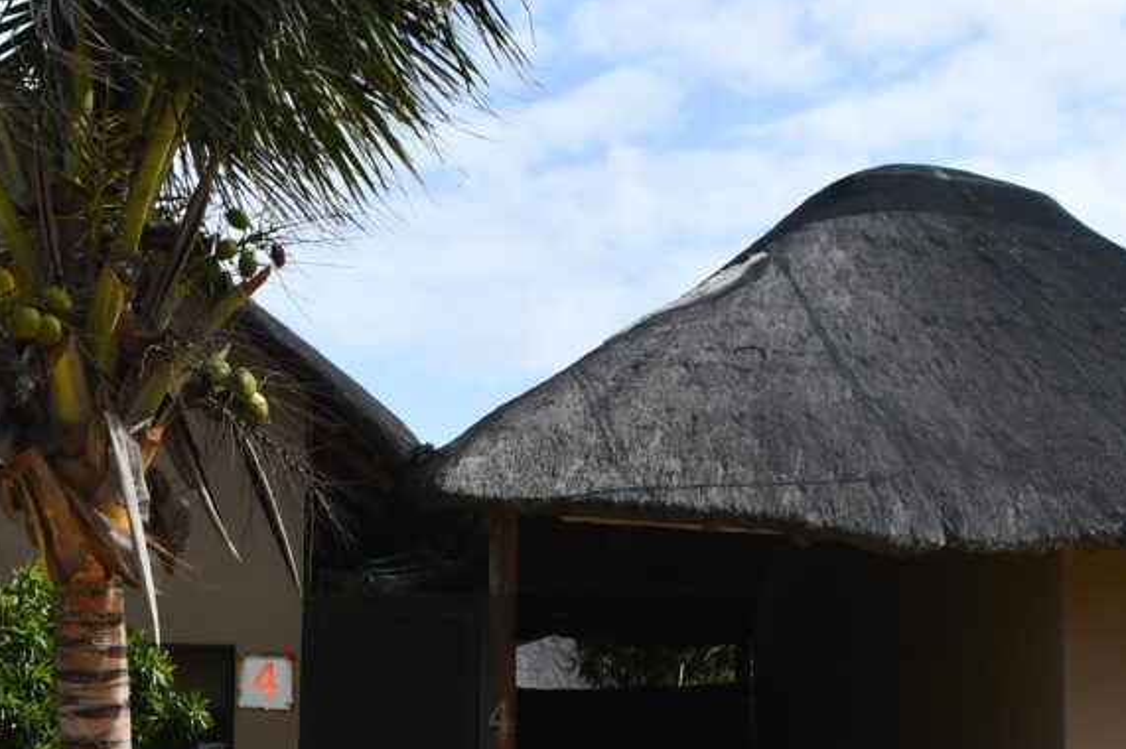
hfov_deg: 14.6
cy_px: 518
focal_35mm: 140
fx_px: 4376
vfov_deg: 9.8
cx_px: 300
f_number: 11
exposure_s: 1/250
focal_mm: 35
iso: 100
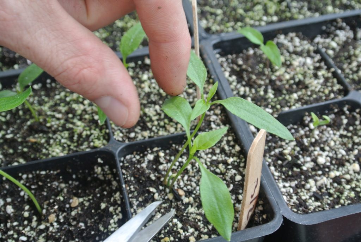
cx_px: 180
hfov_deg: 32.8
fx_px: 613
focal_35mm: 61
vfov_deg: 22.3
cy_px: 121
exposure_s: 1/60
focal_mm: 22.7
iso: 200
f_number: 5
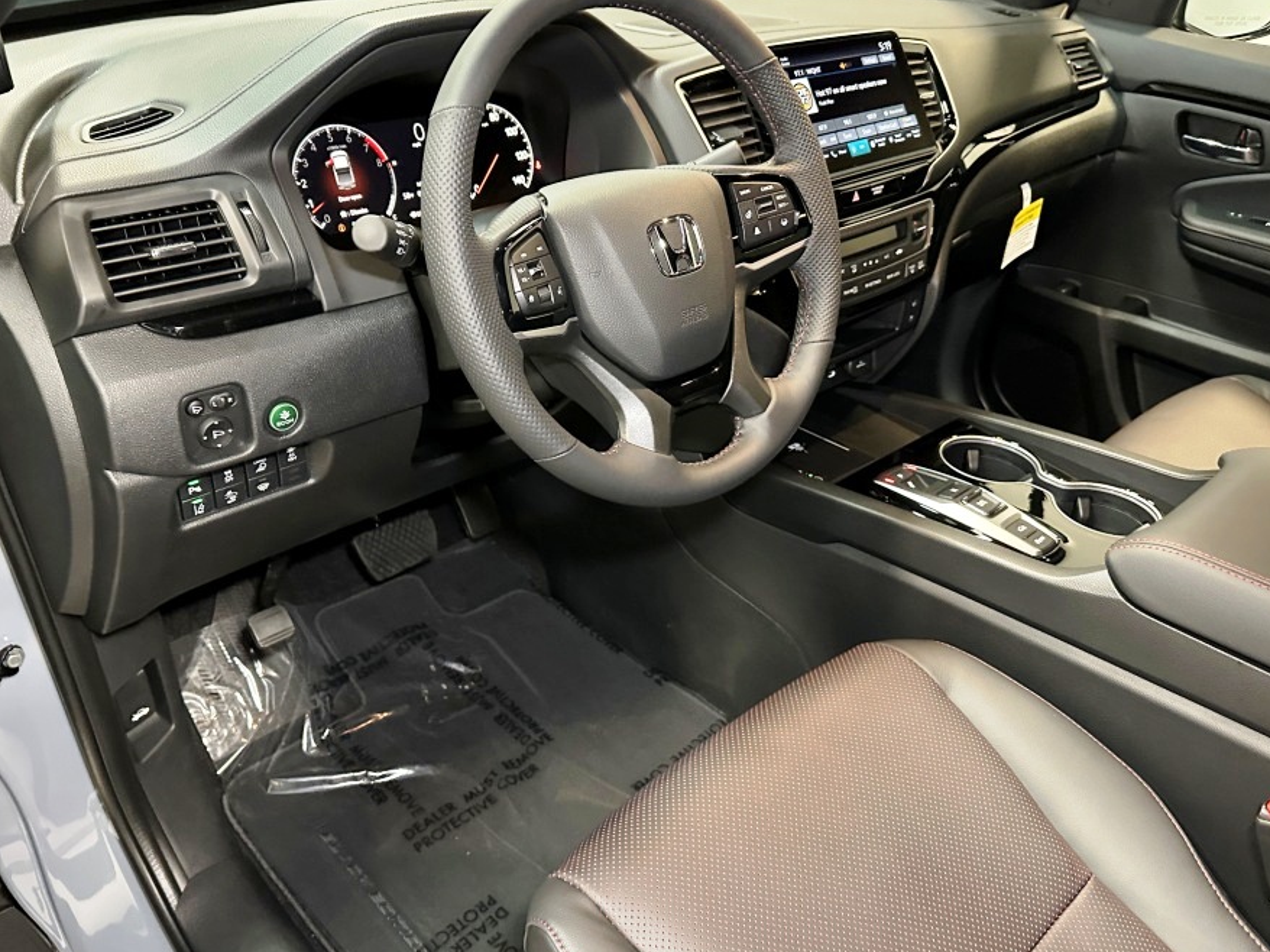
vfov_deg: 49.7
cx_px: 613
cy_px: 457
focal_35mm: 28
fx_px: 1027
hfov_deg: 63.4
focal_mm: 6.86
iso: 1000
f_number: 1.78
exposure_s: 1/30
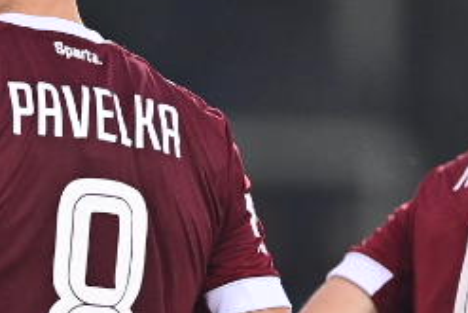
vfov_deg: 0.5
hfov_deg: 0.8
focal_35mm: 2622
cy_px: 721
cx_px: -199
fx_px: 34105
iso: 1000
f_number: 2.8
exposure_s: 1/1000
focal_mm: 400
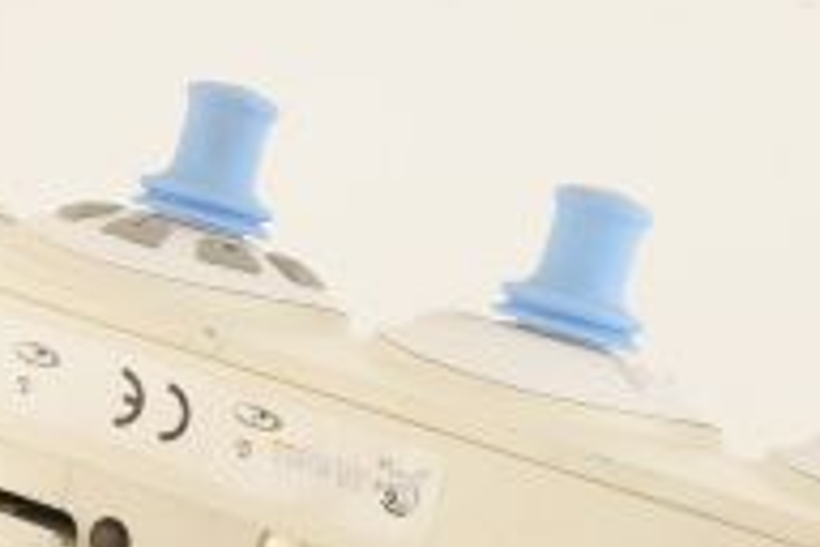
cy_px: 759
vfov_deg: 8.6
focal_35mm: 156
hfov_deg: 13.1
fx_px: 3553
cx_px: 226
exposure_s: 1/125
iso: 1600
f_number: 14
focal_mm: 50
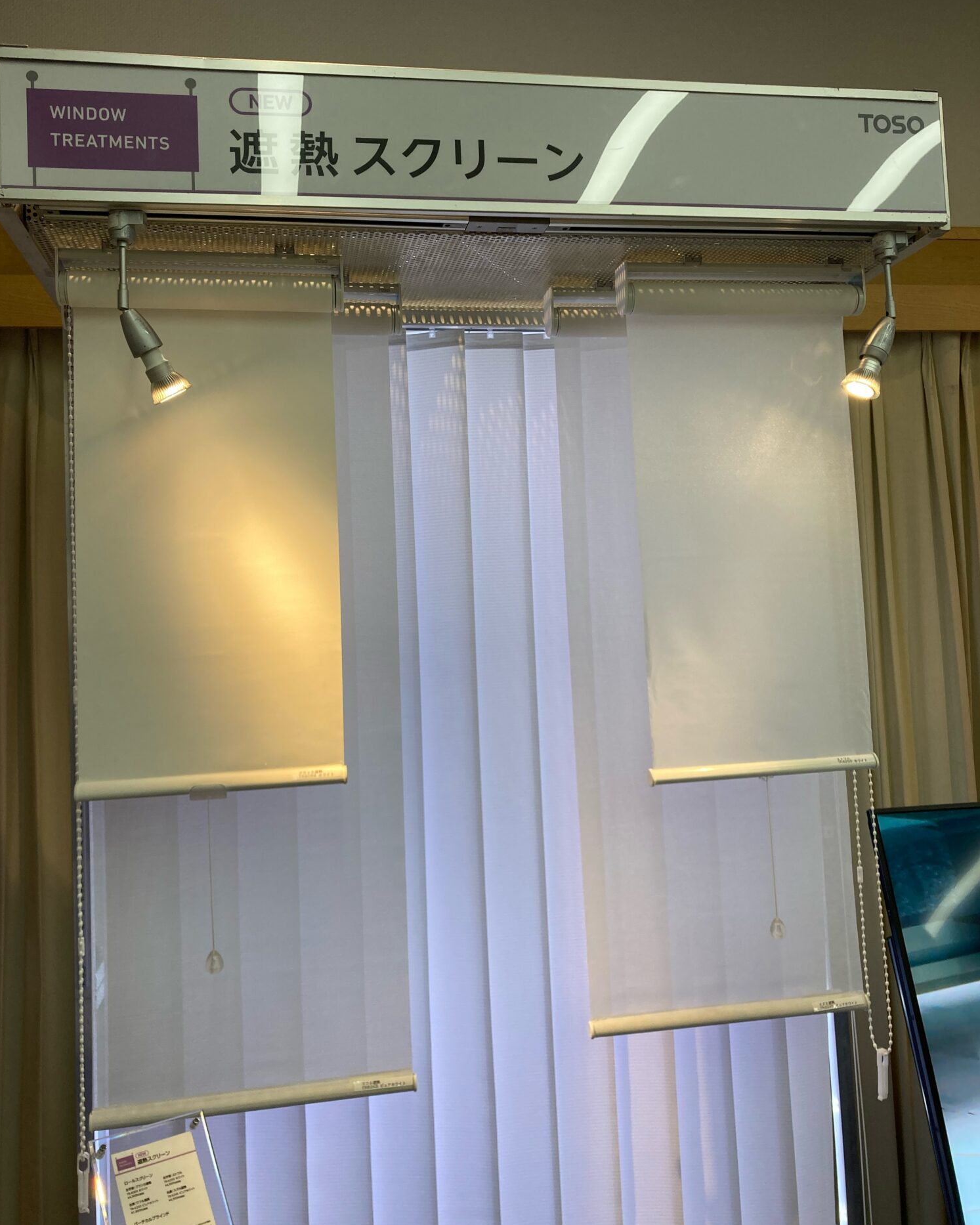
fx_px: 1088
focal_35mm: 30
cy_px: 570
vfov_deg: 58.7
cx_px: 477
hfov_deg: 48.5
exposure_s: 1/100
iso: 40
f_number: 1.8
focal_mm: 3.99
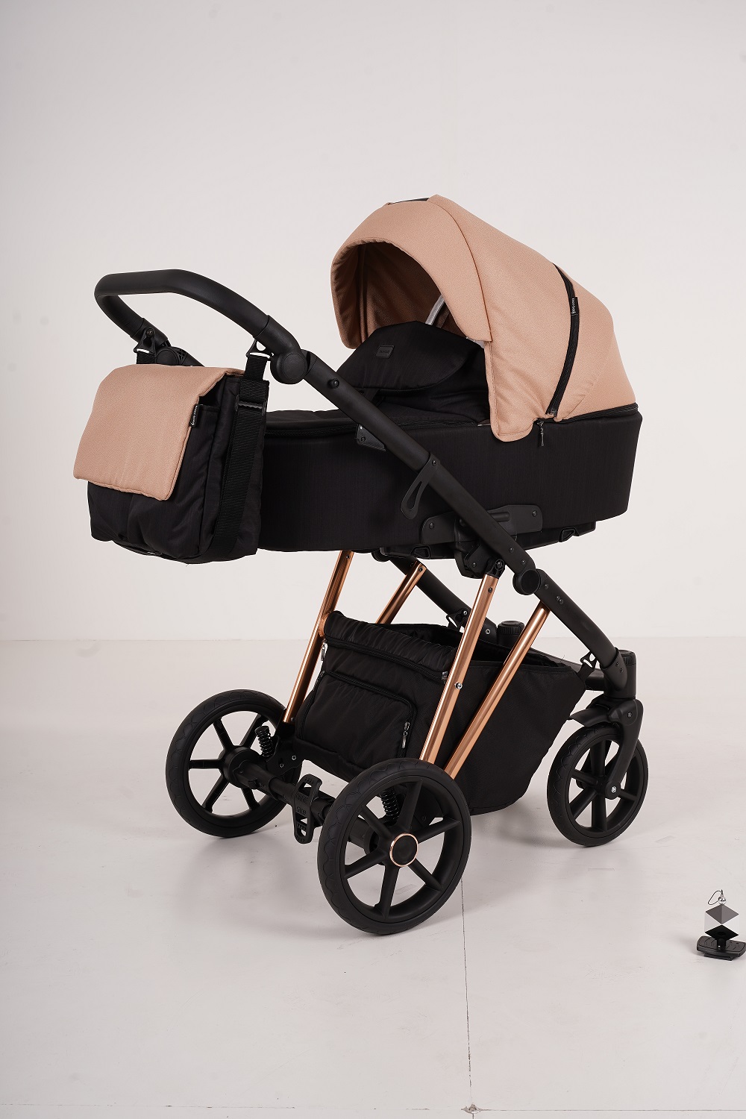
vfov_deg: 42.7
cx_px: 373
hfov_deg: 29.2
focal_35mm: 46
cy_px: 560
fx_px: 1430
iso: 100
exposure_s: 1/160
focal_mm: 46
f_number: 11
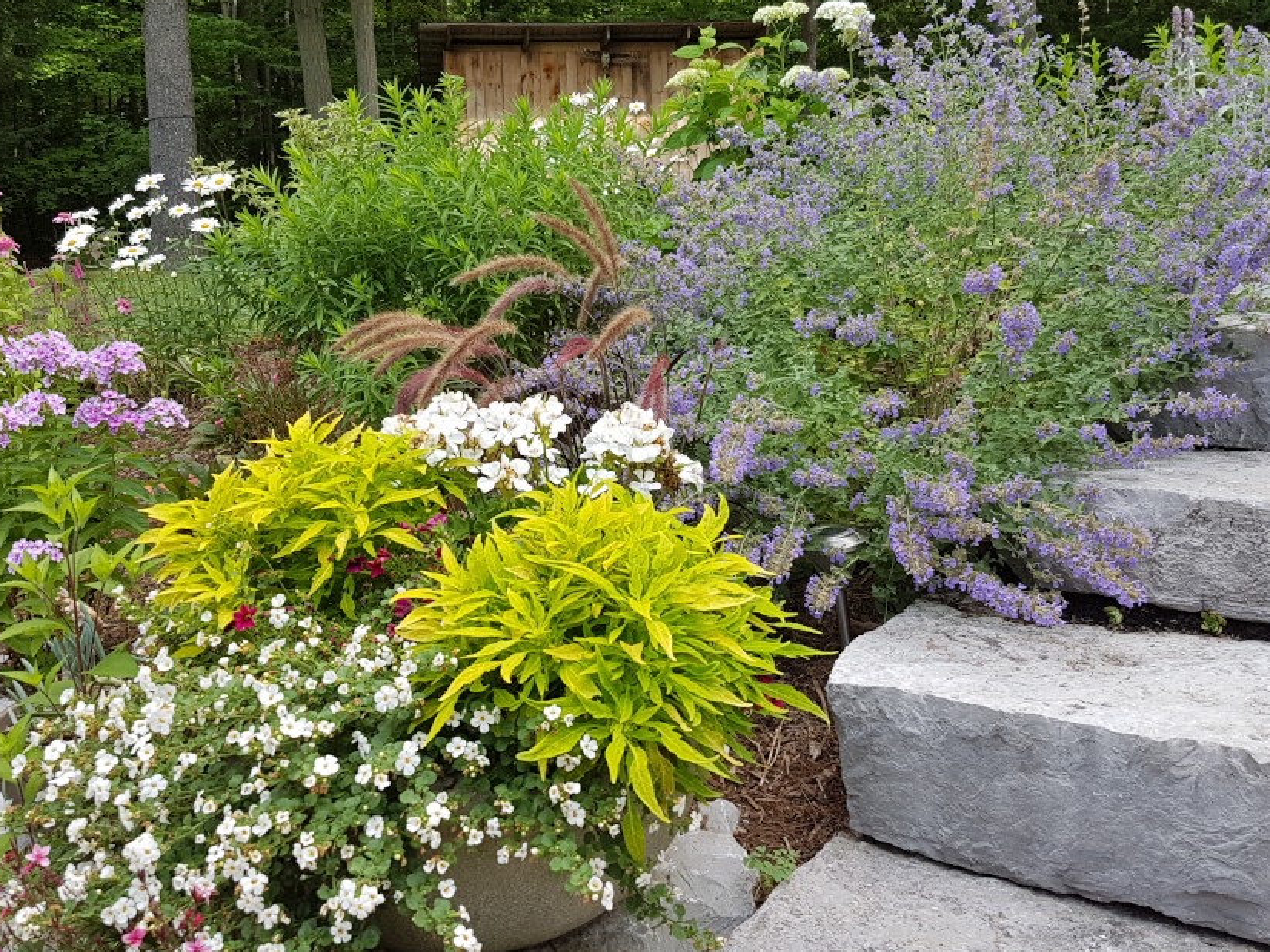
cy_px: 432
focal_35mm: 34
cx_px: 610
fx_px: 1247
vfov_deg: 41.7
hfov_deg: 54.0
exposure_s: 1/258
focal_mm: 4.2
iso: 40
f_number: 1.7
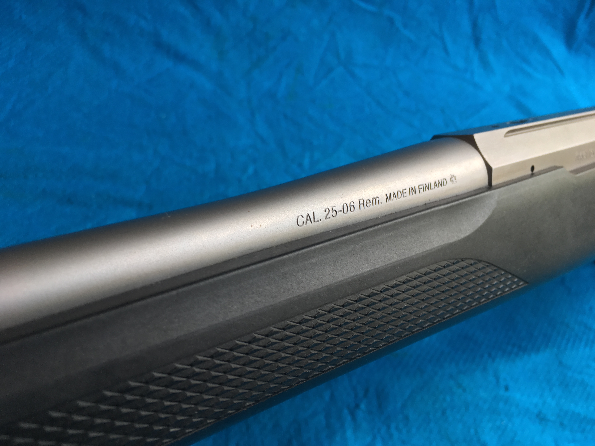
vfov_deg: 48.2
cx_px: 298
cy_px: 223
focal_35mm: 29
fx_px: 498
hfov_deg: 61.7
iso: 25
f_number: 2.2
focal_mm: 4.15
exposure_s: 1/50
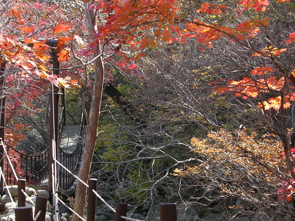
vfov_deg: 18.2
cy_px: 122
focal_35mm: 81
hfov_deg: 24.1
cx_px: 113
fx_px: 690
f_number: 4
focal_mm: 8.9
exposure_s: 1/65.1
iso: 50
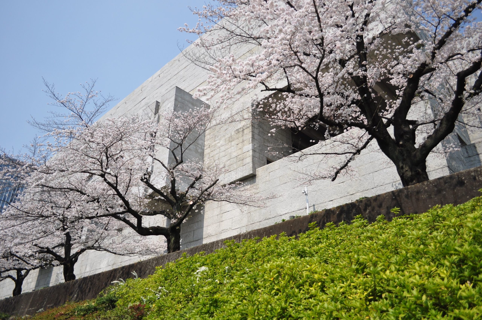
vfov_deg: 47.8
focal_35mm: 27
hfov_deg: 67.4
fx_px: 361
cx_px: 241
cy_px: 160
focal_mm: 18
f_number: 3.5
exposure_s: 1/2000
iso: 200
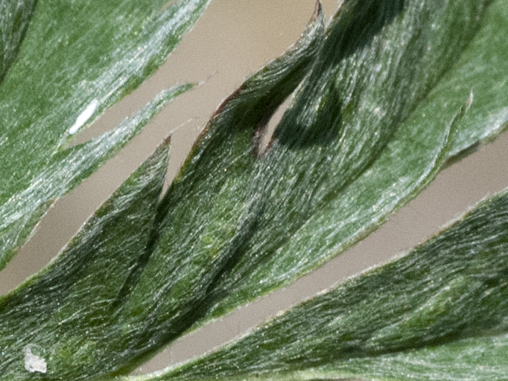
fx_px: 10643
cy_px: 619
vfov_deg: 2.0
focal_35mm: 725
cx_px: 65
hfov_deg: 2.7
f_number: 14
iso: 800
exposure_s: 1/800
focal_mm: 90
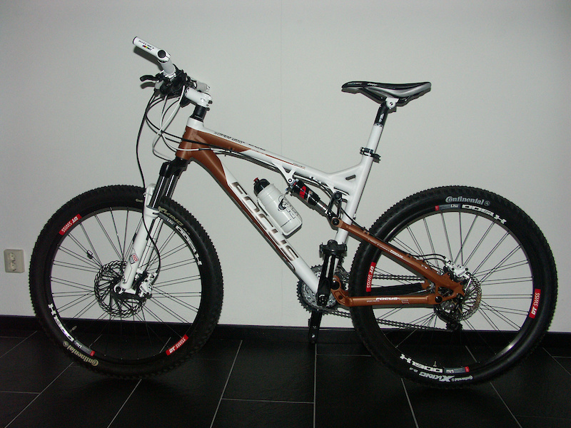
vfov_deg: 46.8
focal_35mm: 30
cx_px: 286
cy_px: 214
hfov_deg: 60.0
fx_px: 495
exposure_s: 1/50
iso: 200
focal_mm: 7.75
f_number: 2.8
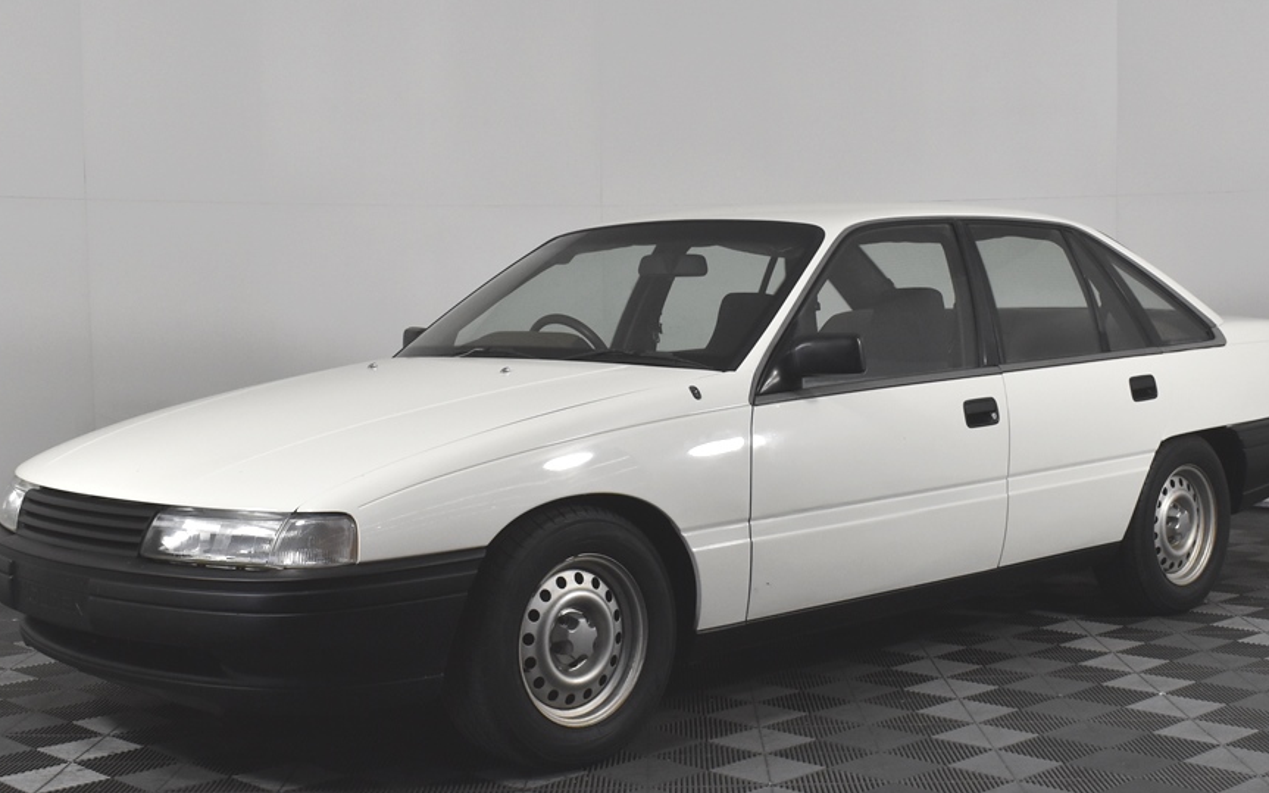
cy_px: 445
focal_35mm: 53
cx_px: 684
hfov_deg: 38.4
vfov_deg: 24.6
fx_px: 1819
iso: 1600
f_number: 10
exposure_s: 1/400
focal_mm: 29
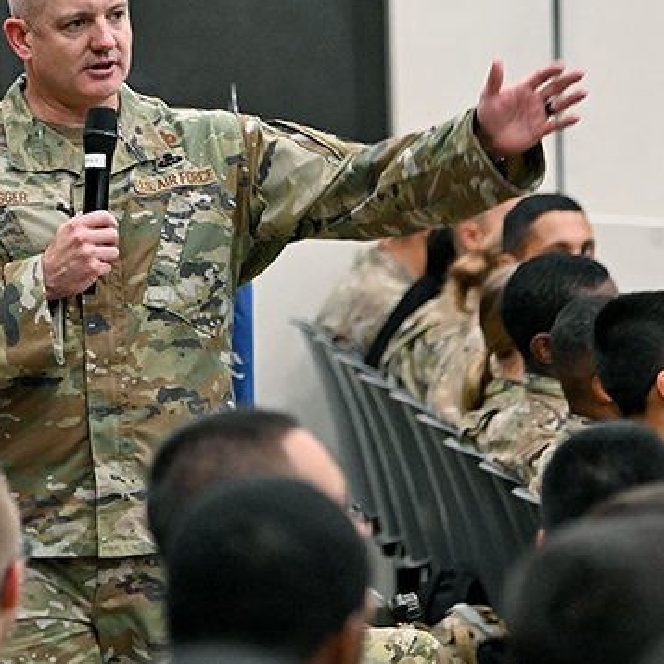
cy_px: 352
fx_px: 8507
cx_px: 143
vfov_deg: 4.5
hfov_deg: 4.5
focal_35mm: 392
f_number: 5.3
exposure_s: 1/100
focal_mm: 220
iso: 6400
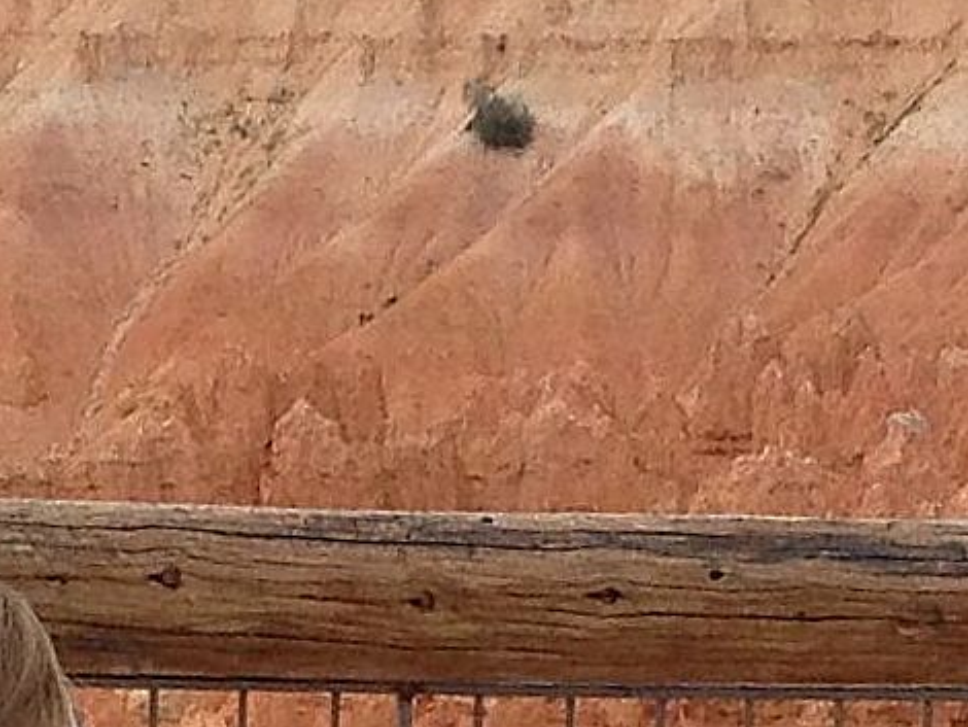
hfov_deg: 8.1
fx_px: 6799
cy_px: 1314
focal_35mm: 243
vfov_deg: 6.0
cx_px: 325
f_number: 2.4
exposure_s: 1/1346
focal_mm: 4.28
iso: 50
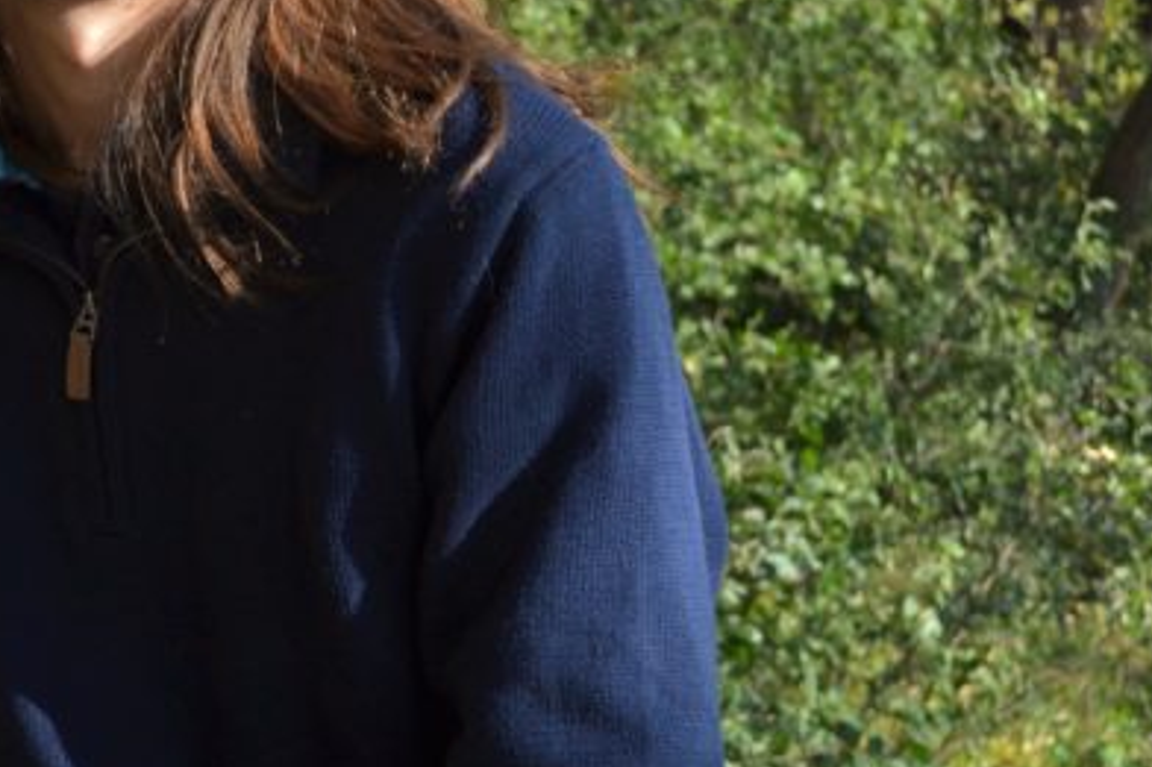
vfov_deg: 13.4
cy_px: 278
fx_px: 3262
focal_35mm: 102
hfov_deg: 19.1
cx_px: -165
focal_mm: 26
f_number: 5
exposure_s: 1/160
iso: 125
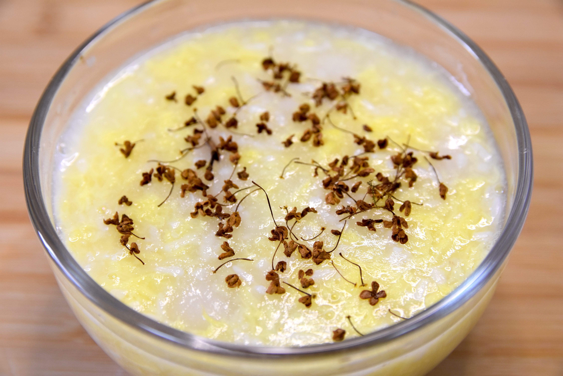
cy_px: 188
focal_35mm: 75
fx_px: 1173
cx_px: 282
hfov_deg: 27.0
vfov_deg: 18.2
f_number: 5.6
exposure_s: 1/125
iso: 800
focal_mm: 50
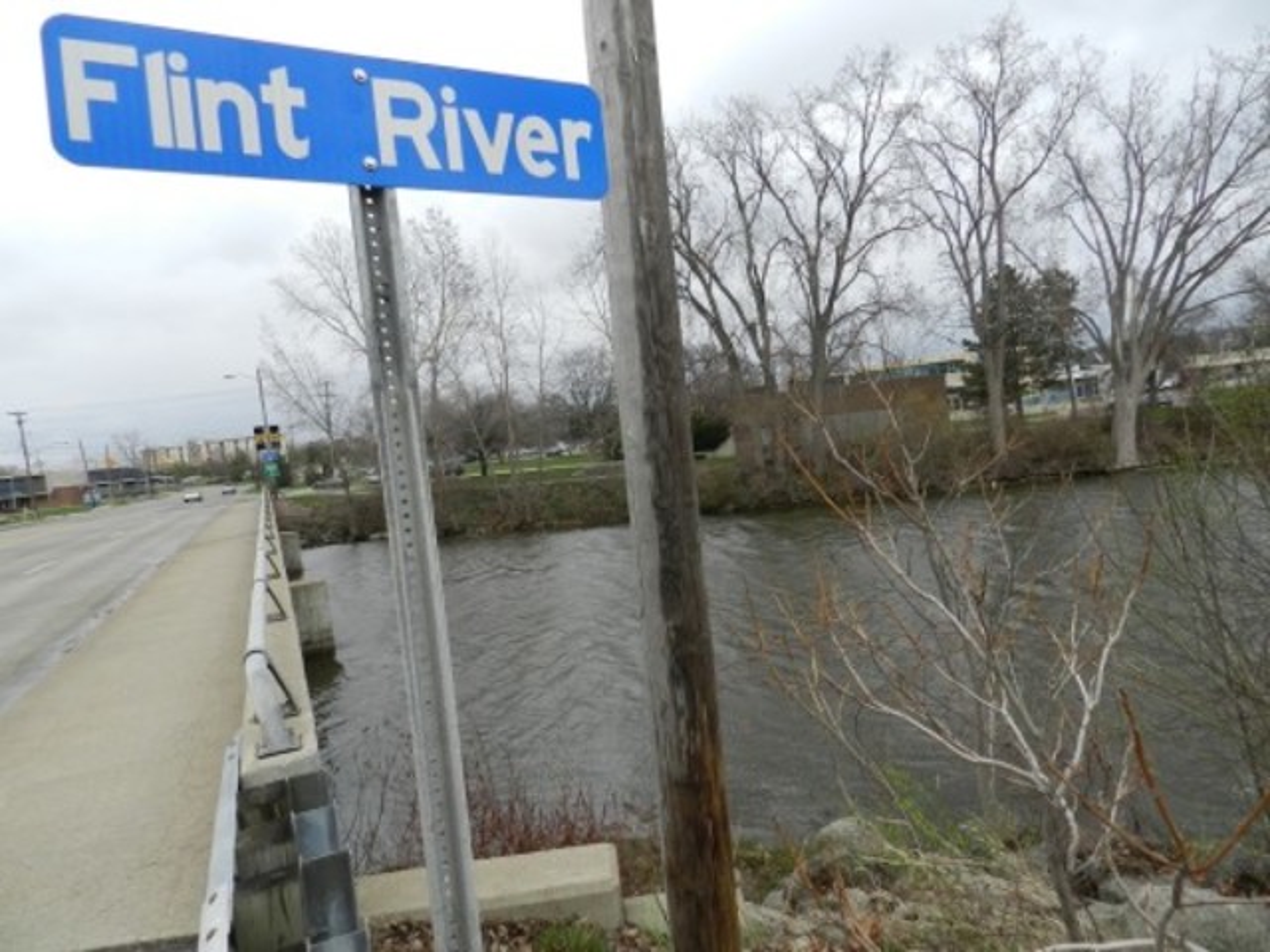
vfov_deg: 58.9
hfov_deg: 73.9
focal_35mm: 23
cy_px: 476
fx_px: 844
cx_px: 635
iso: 160
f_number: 3.4
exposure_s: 1/500
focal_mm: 4
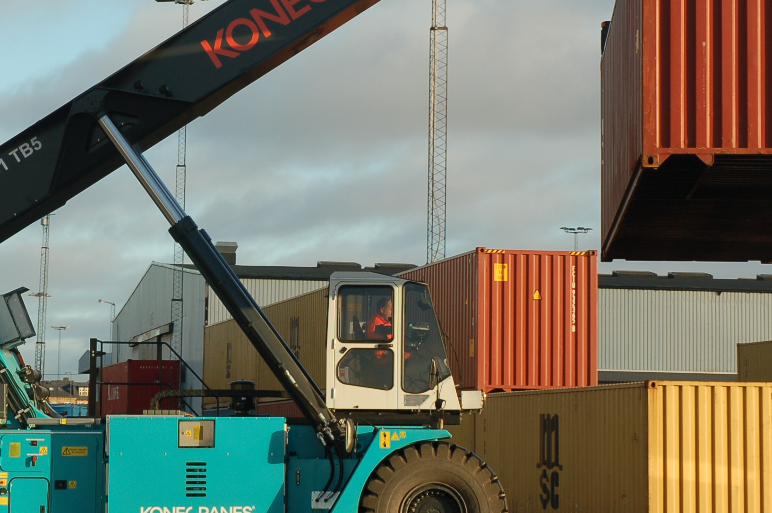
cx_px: 355
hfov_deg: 16.1
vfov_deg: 10.8
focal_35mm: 127
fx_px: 2721
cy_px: 134
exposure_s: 1/250
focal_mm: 46
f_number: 8
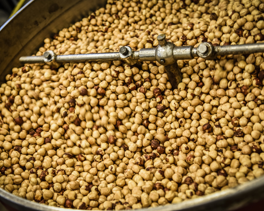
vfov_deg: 24.6
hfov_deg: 30.5
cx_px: 118
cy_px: 106
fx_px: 484
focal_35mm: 62
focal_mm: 55
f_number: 5
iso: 500
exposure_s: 1/25
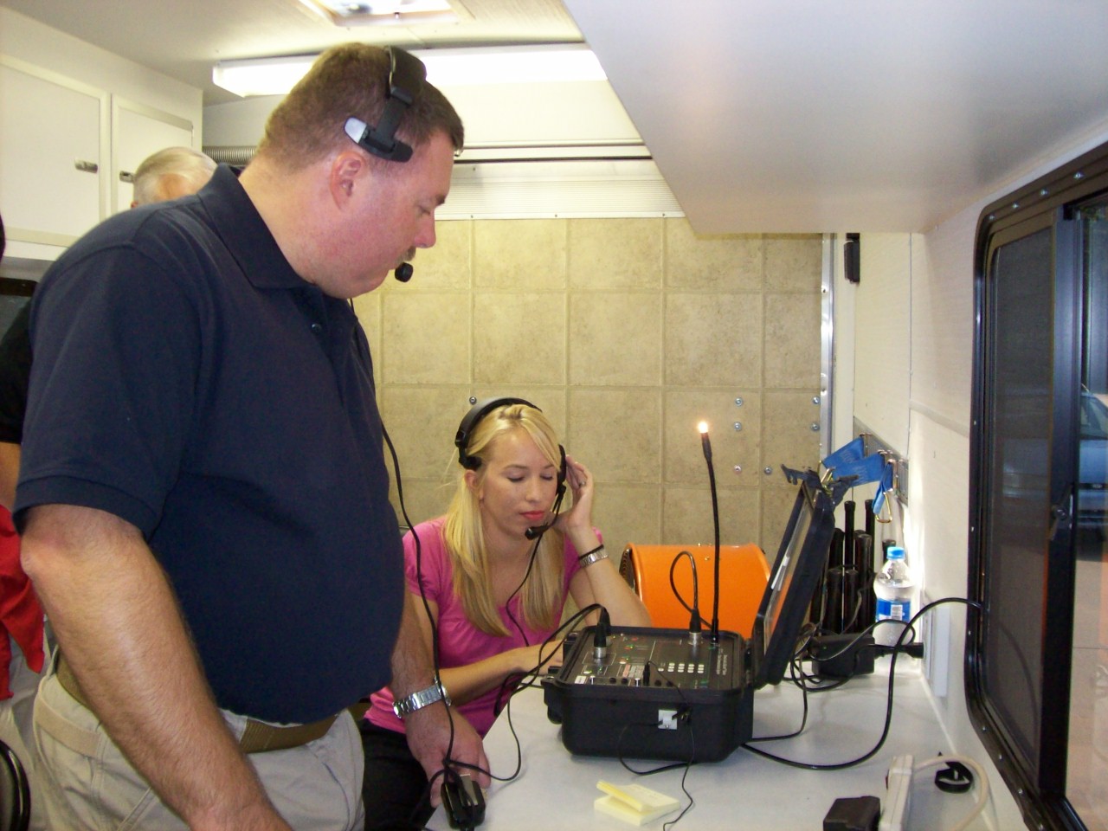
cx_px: 554
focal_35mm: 36
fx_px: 1152
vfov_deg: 39.7
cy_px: 416
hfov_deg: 51.4
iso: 200
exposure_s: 1/64
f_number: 2.7
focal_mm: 6
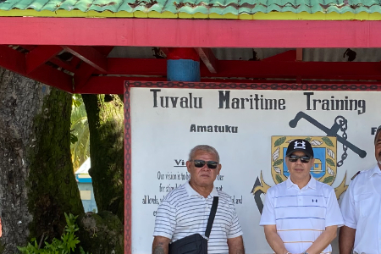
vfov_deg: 17.5
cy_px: 209
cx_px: 335
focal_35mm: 77
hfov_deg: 25.6
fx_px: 815
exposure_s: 1/724
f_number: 1.8
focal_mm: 4.25
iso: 32
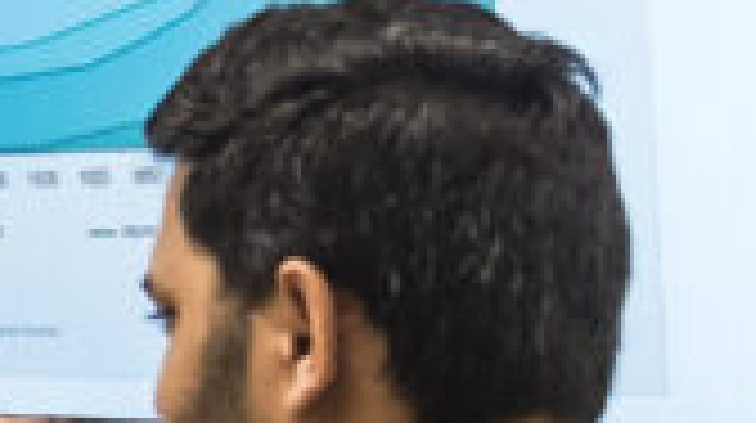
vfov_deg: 5.8
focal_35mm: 210
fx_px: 4204
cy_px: 358
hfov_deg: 9.8
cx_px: -526
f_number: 4.5
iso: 800
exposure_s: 1/60
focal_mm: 35
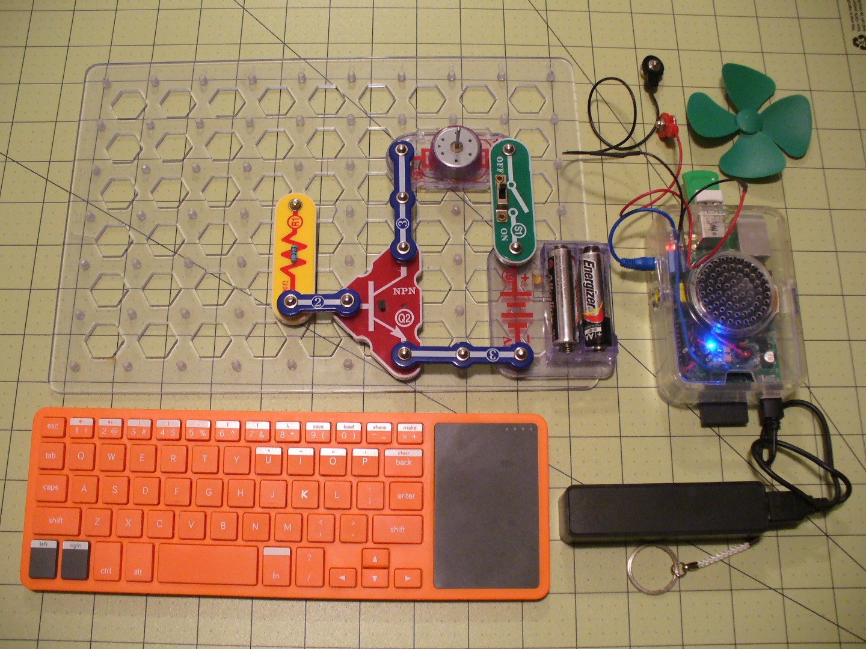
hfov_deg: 50.1
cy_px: 324
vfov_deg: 38.7
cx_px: 433
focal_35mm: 37
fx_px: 926
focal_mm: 6.1
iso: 200
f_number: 2.8
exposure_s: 1/15
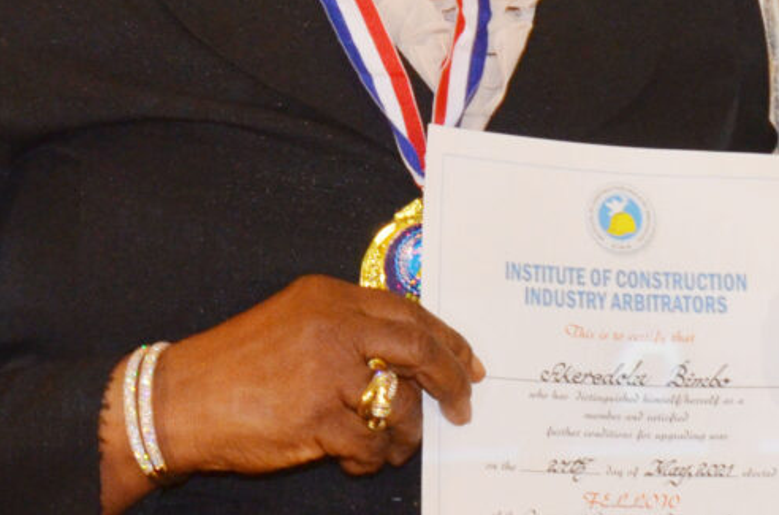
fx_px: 7552
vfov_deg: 3.9
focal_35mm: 350
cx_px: 708
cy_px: 93
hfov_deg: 5.9
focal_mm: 56
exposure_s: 1/60
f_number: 7.1
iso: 800
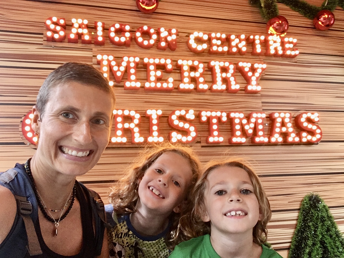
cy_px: 129
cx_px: 172
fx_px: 308
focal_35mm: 31
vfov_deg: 45.4
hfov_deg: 58.4
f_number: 2.4
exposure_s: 1/33
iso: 125
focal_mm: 2.15
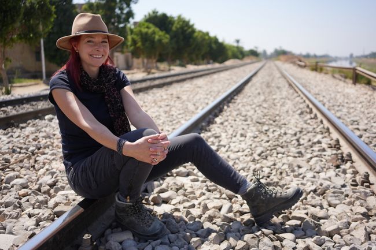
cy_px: 125
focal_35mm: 35
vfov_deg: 37.8
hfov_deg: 54.4
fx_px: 365
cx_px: 188
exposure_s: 1/1600
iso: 100
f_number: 2.8
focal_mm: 35
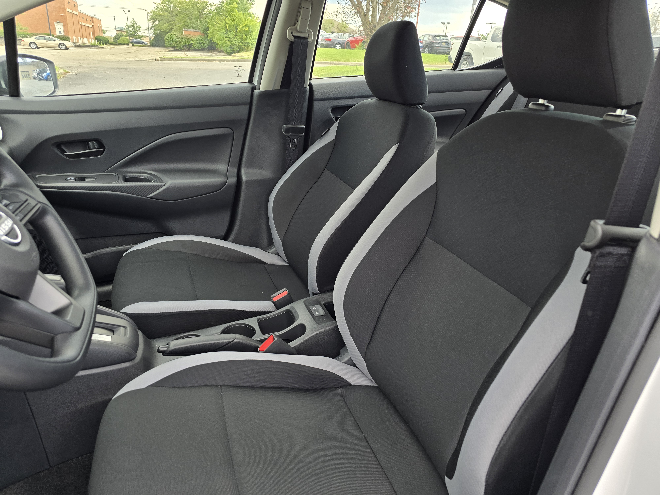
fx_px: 439
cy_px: 248
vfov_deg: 58.9
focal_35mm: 23
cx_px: 330
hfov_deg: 73.9
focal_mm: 6.3
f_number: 1.7
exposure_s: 1/180
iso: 50
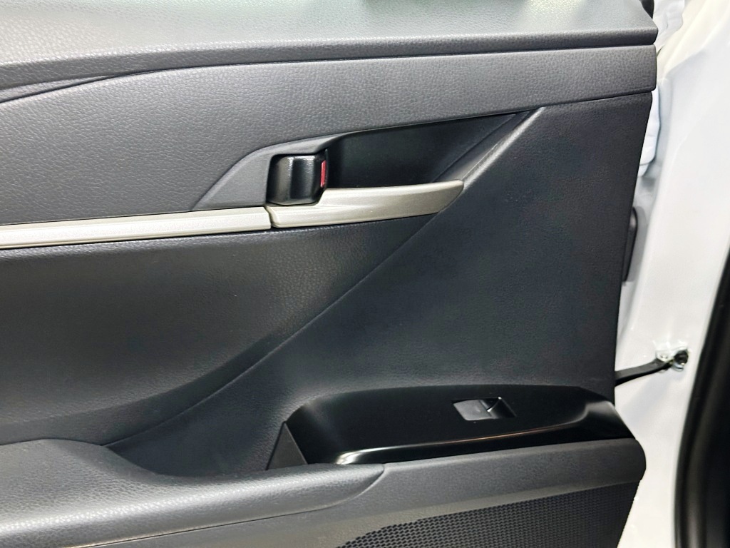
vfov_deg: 30.3
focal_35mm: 48
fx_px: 1012
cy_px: 274
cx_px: 365
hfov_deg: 39.7
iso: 640
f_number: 1.78
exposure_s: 1/30
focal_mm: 6.86
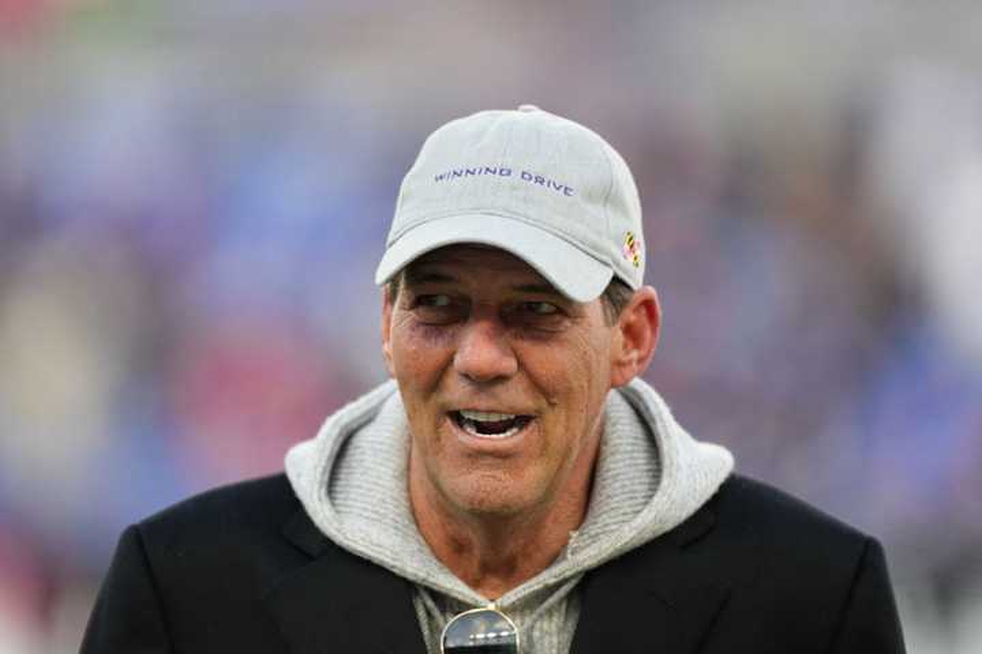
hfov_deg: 5.2
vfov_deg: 3.4
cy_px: 327
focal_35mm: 400
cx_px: 491
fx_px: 10910
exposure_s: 1/800
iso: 500
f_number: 2.8
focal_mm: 400
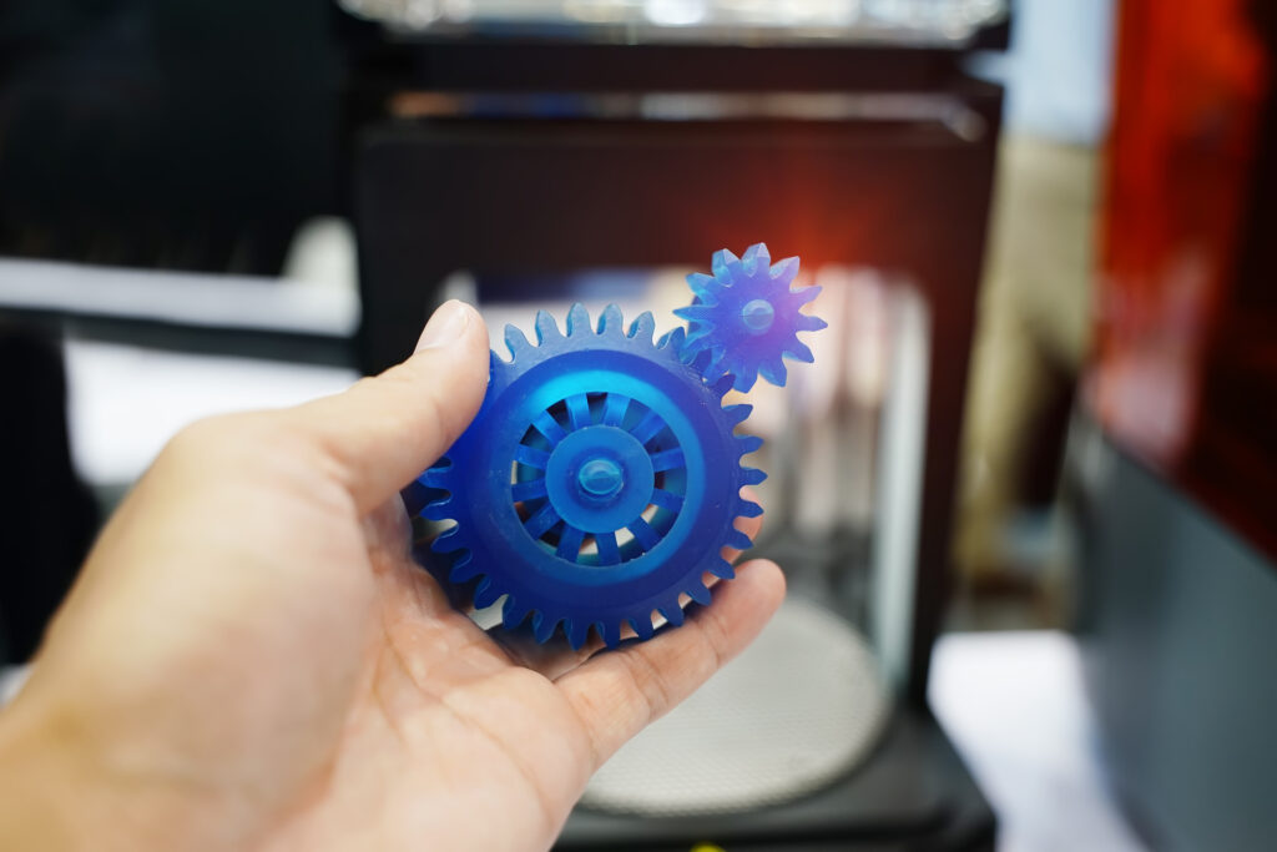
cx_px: 638
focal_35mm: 38
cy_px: 426
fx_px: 1348
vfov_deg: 35.1
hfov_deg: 50.7
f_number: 3.5
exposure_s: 1/200
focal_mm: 38
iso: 1250
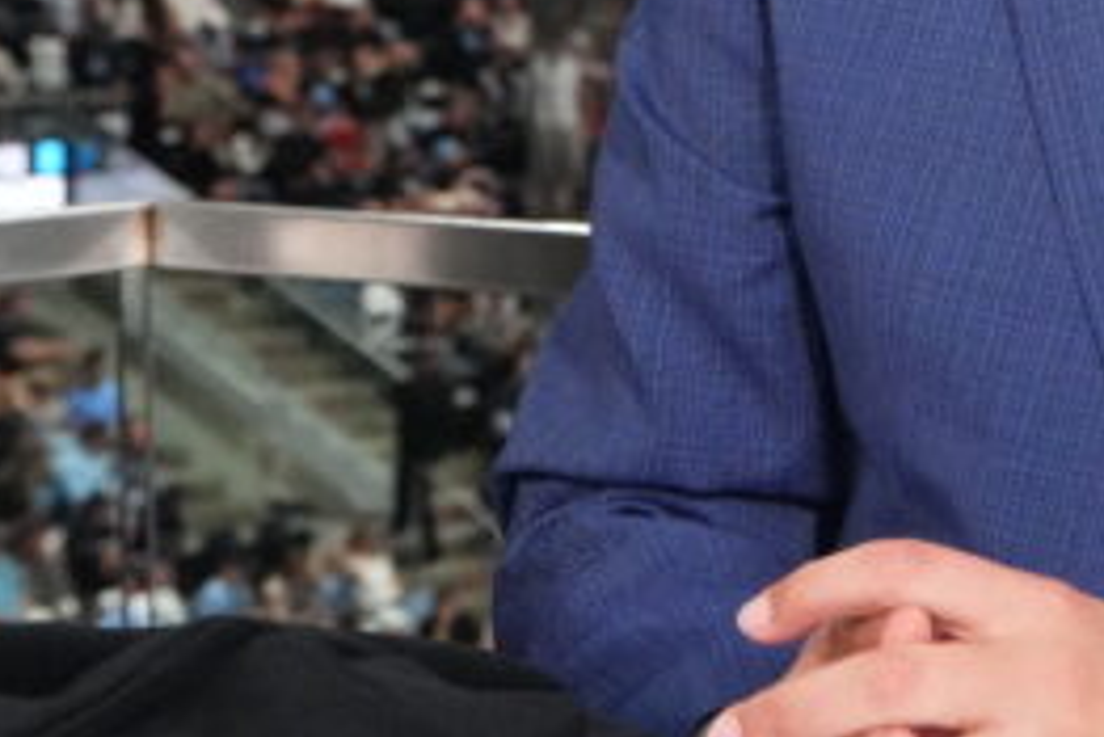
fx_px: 4633
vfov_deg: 9.1
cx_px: 1753
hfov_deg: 12.8
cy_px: 34
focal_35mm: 151
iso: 4000
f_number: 5
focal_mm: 33
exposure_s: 1/640
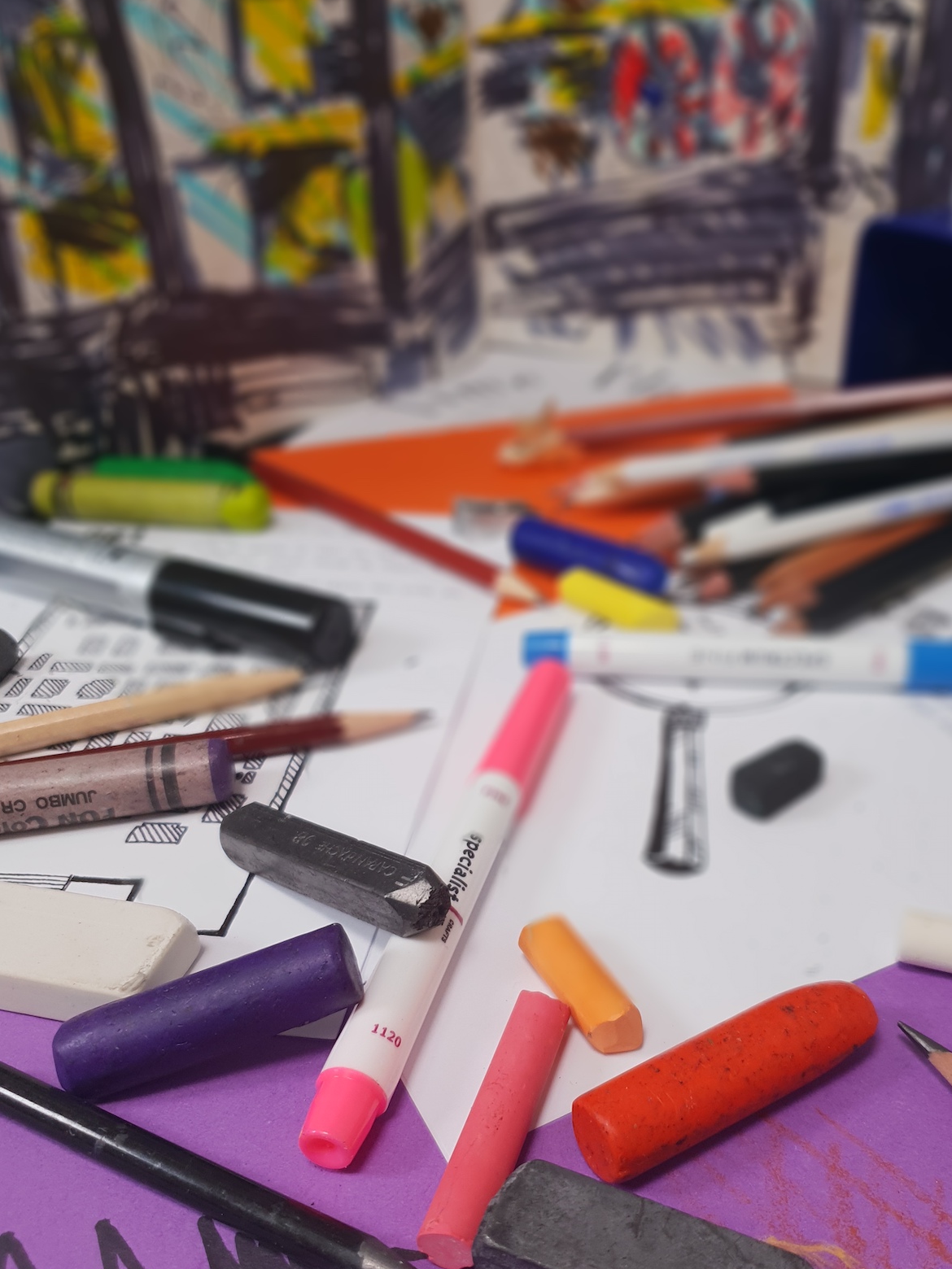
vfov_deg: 56.4
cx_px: 546
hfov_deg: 44.0
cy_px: 756
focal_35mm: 32
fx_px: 1173
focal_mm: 4.3
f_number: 1.5
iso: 64
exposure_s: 1/100
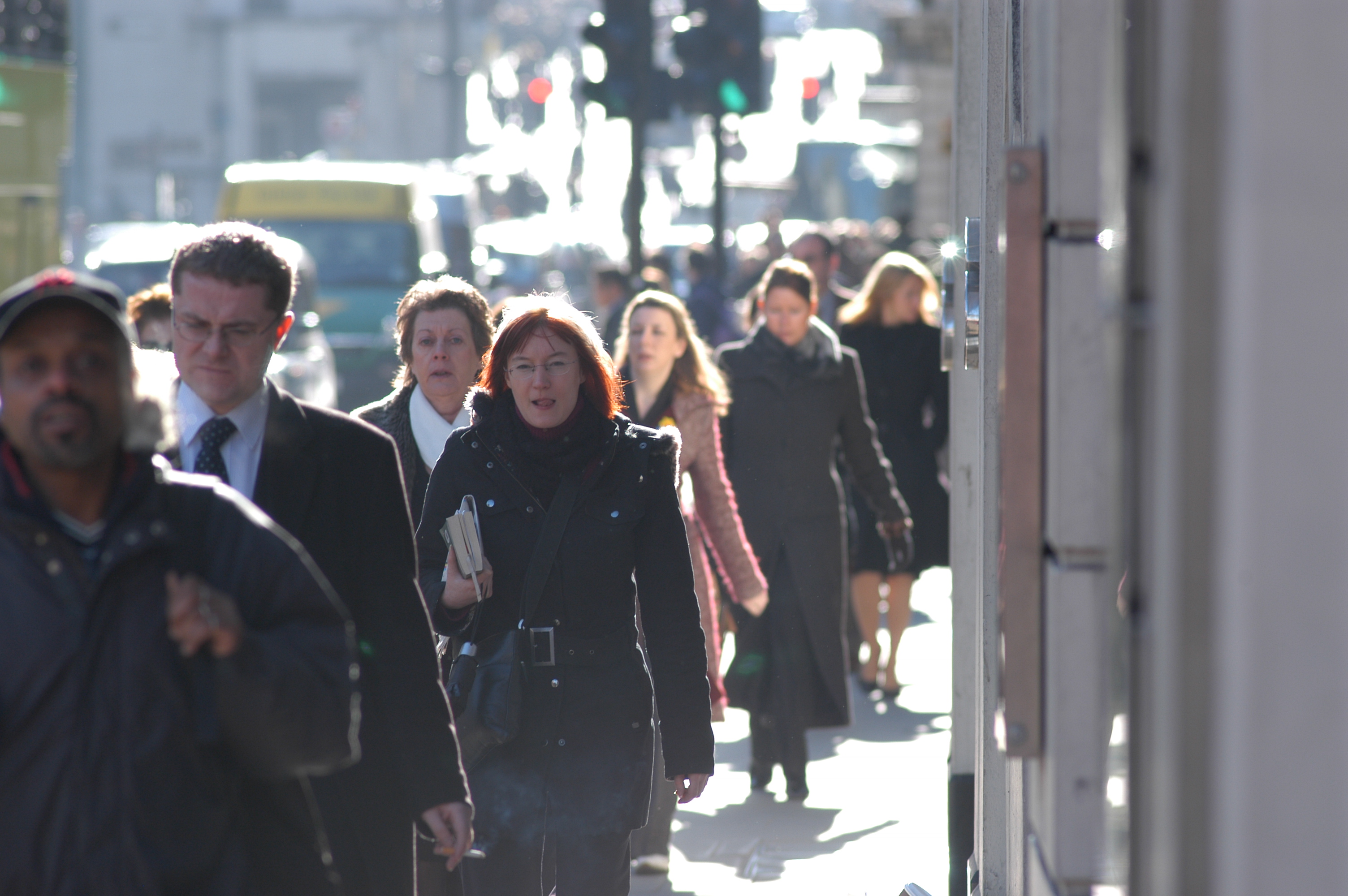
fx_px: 10101
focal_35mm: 270
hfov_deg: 7.6
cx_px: 674
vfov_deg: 5.1
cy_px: 448
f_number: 4.5
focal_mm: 180
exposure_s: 1/250
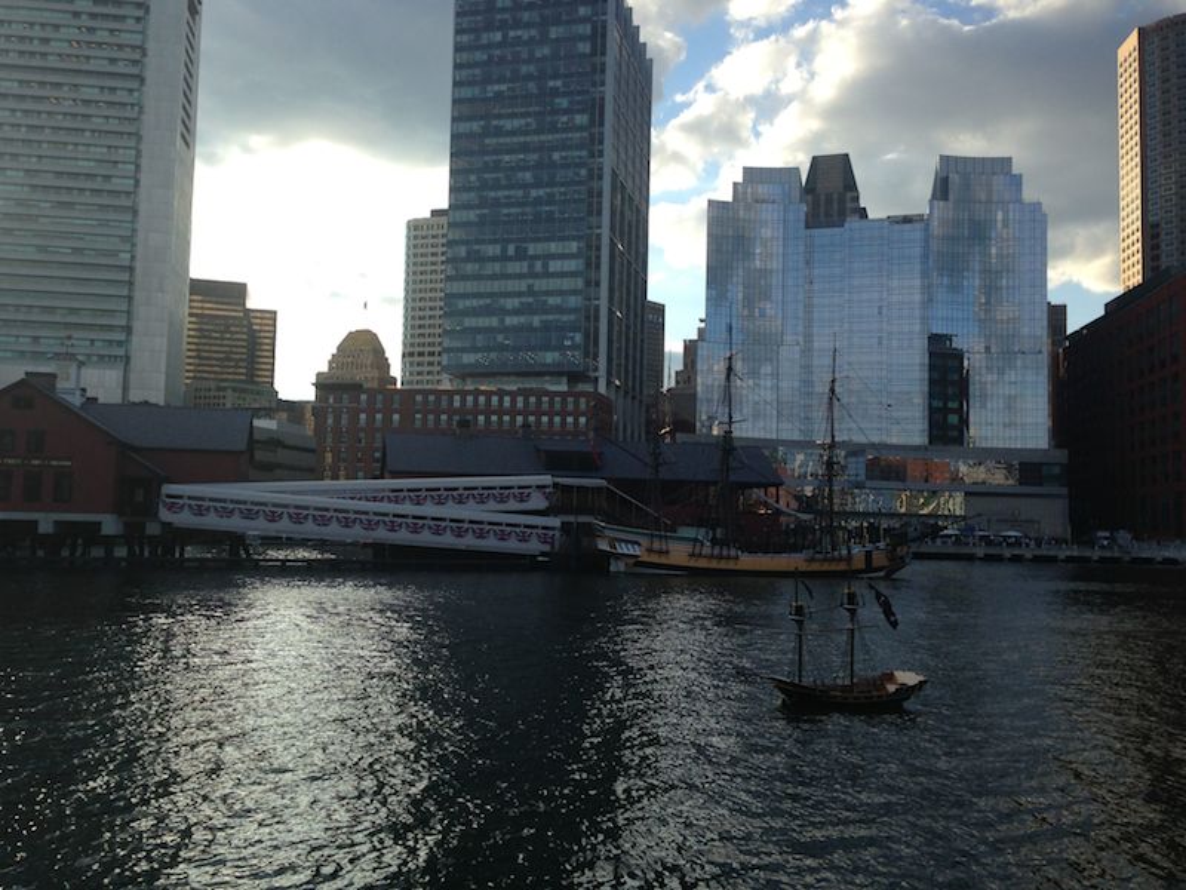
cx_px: 593
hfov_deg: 55.4
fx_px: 1131
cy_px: 445
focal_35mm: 33
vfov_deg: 42.9
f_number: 2.4
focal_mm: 4.13
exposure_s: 1/861
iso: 50
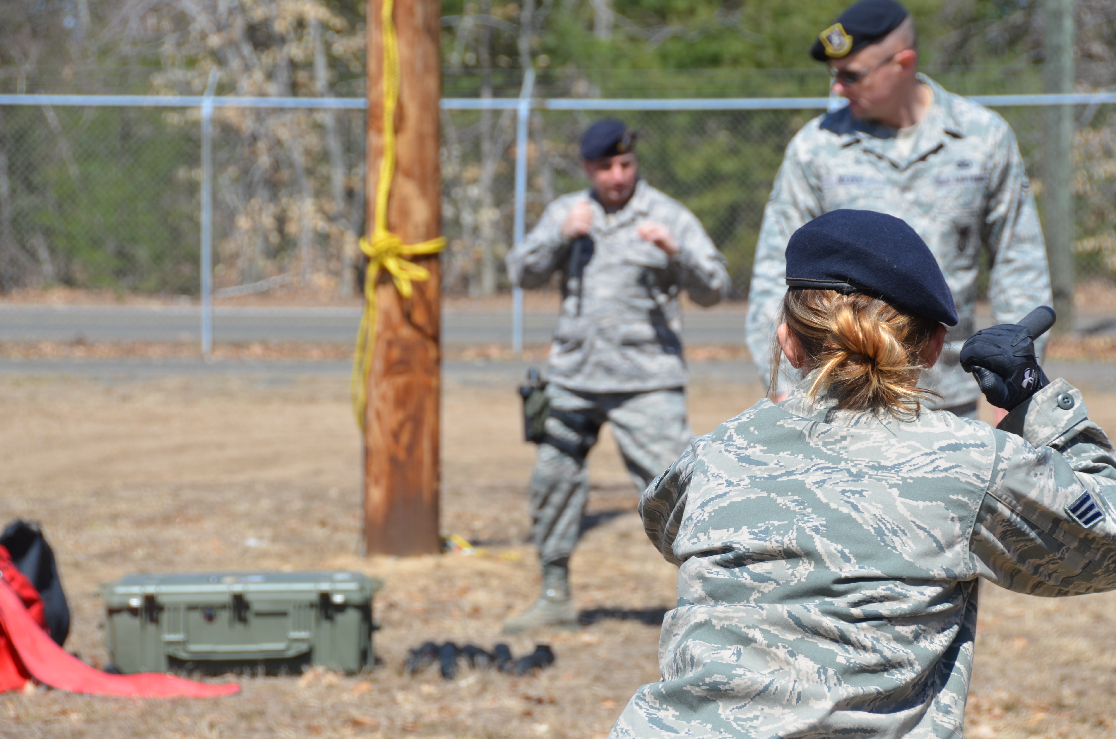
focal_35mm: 142
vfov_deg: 9.6
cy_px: 370
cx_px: 558
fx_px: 4408
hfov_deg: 14.4
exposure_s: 1/250
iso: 100
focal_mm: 95
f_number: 8
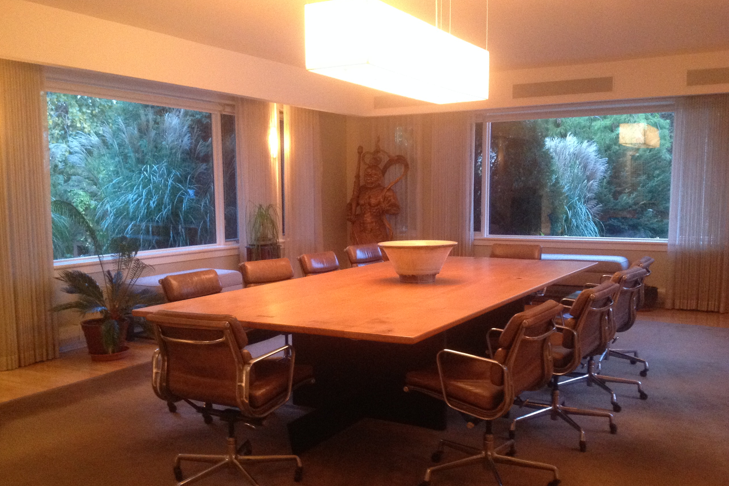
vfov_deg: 35.9
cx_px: 363
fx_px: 749
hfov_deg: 51.9
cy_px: 269
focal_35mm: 37
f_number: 2.4
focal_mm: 4.28
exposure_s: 1/15
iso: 400
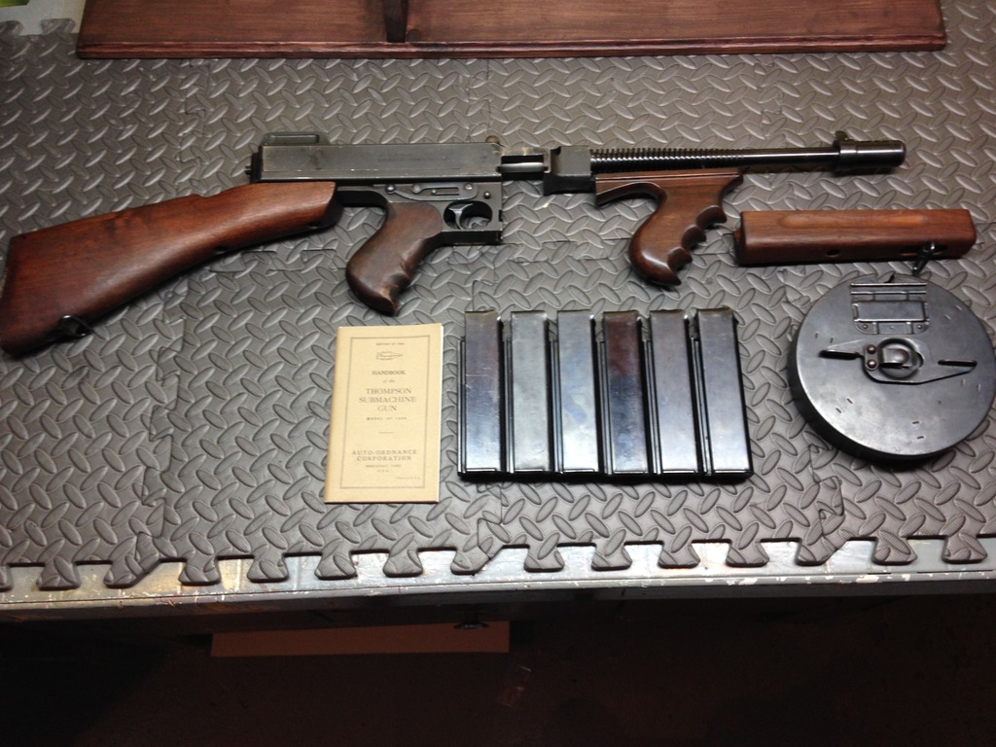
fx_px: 950
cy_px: 374
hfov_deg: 55.4
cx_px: 498
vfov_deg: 42.9
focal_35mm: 33
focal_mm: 4.12
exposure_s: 1/20
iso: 50
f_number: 2.4
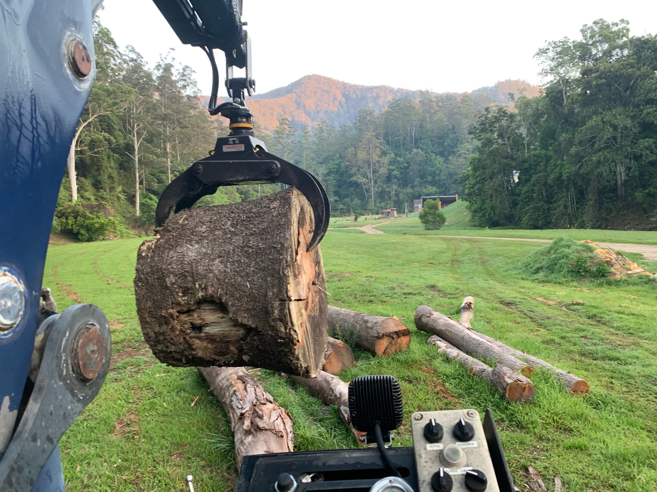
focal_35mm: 26
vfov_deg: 53.1
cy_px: 246
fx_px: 493
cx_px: 328
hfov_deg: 67.3
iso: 100
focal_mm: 4.25
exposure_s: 1/70
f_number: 1.8
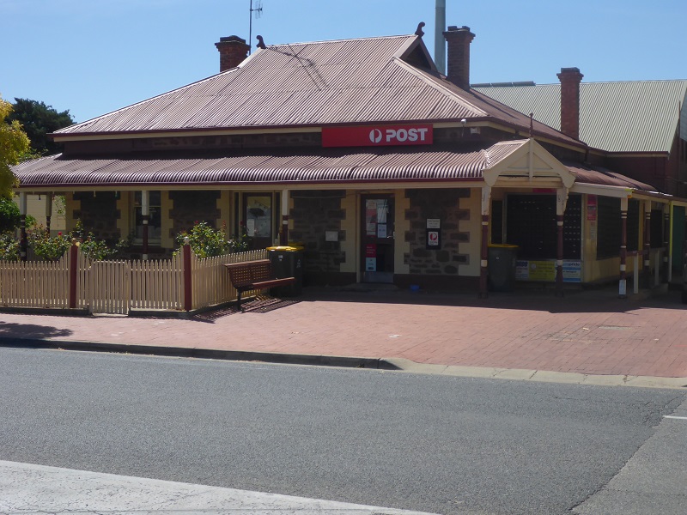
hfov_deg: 34.9
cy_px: 258
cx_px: 344
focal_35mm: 55
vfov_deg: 26.6
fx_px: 1092
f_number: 4.9
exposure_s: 1/640
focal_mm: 9.8
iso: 100
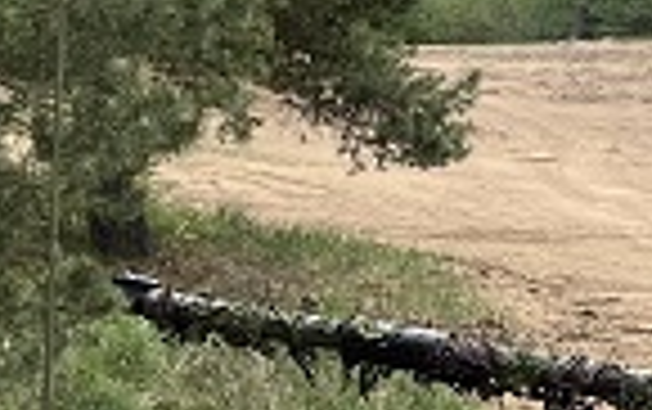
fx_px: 3398
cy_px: 77
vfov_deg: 6.9
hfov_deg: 10.2
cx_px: 1273
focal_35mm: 191
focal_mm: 5.1
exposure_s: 1/1802
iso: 50
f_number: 1.6
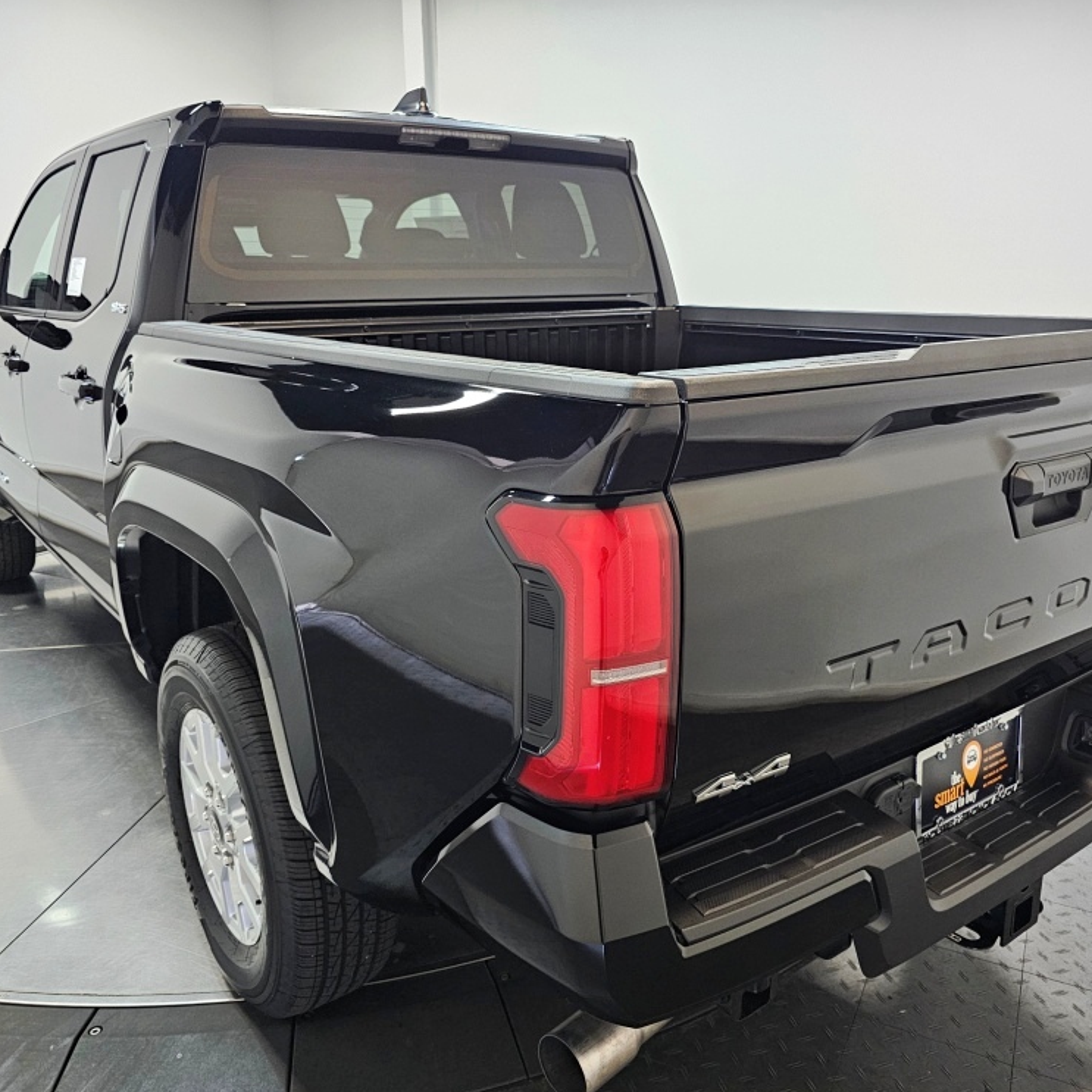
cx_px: 579
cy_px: 557
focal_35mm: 28
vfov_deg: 57.3
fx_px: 999
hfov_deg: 57.3
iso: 800
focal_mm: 6.3
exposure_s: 1/60
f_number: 1.7
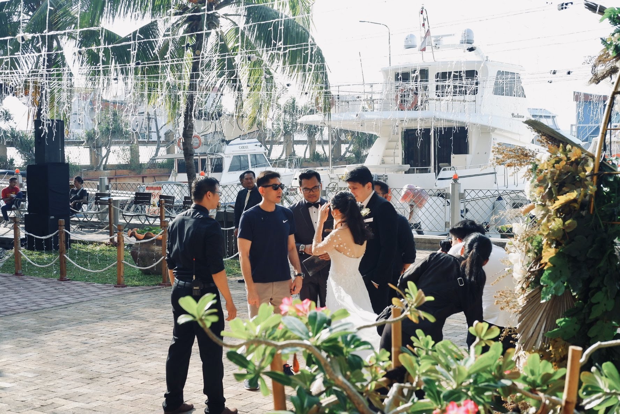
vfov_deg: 25.5
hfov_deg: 37.5
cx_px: 310
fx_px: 913
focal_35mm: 53
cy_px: 207
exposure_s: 1/320
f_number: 5.6
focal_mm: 35
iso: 200
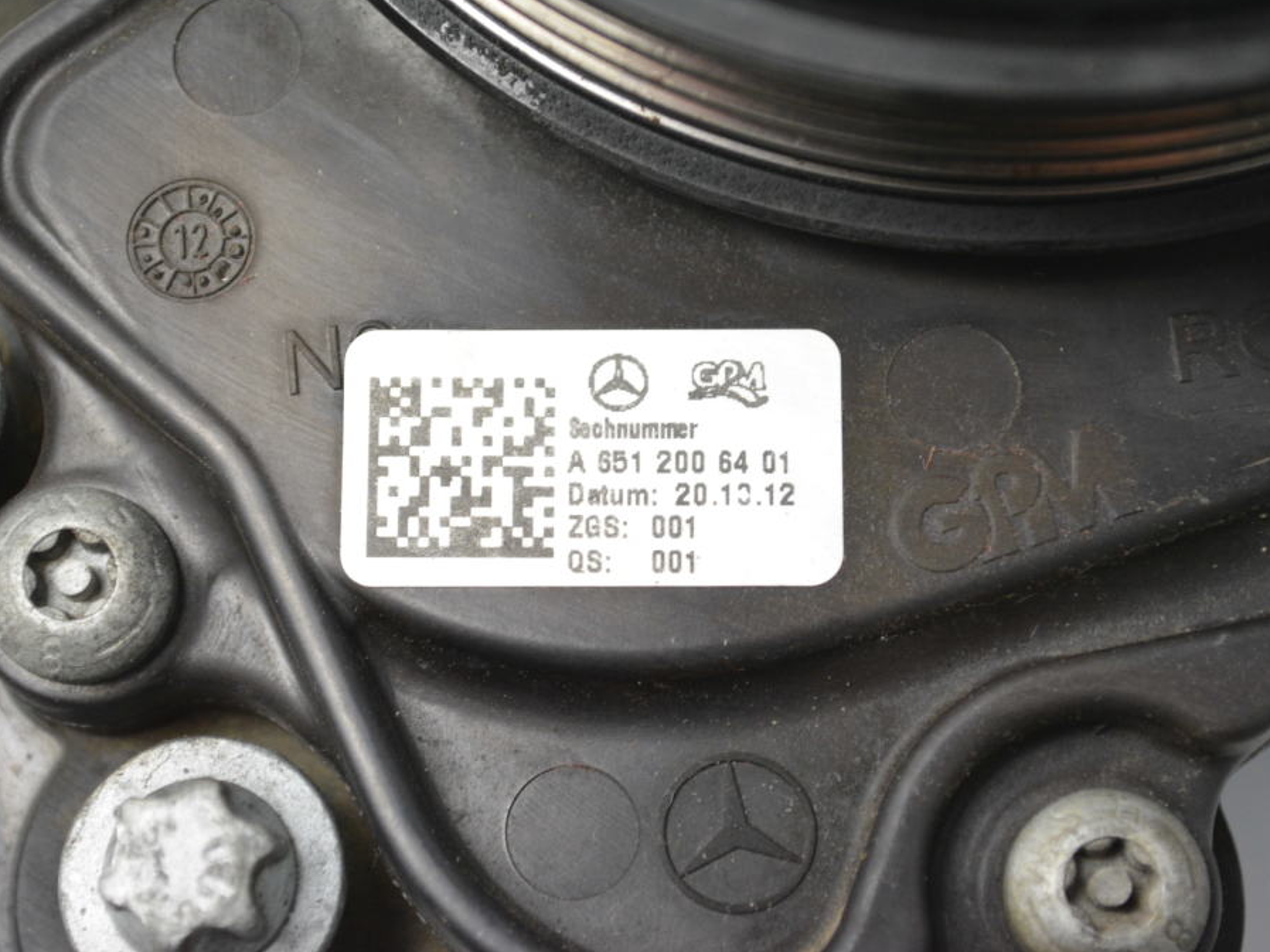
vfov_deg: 16.3
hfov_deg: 21.6
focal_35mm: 91
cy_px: 474
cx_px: 606
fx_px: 3323
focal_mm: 55
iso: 2000
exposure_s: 1/160
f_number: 6.3
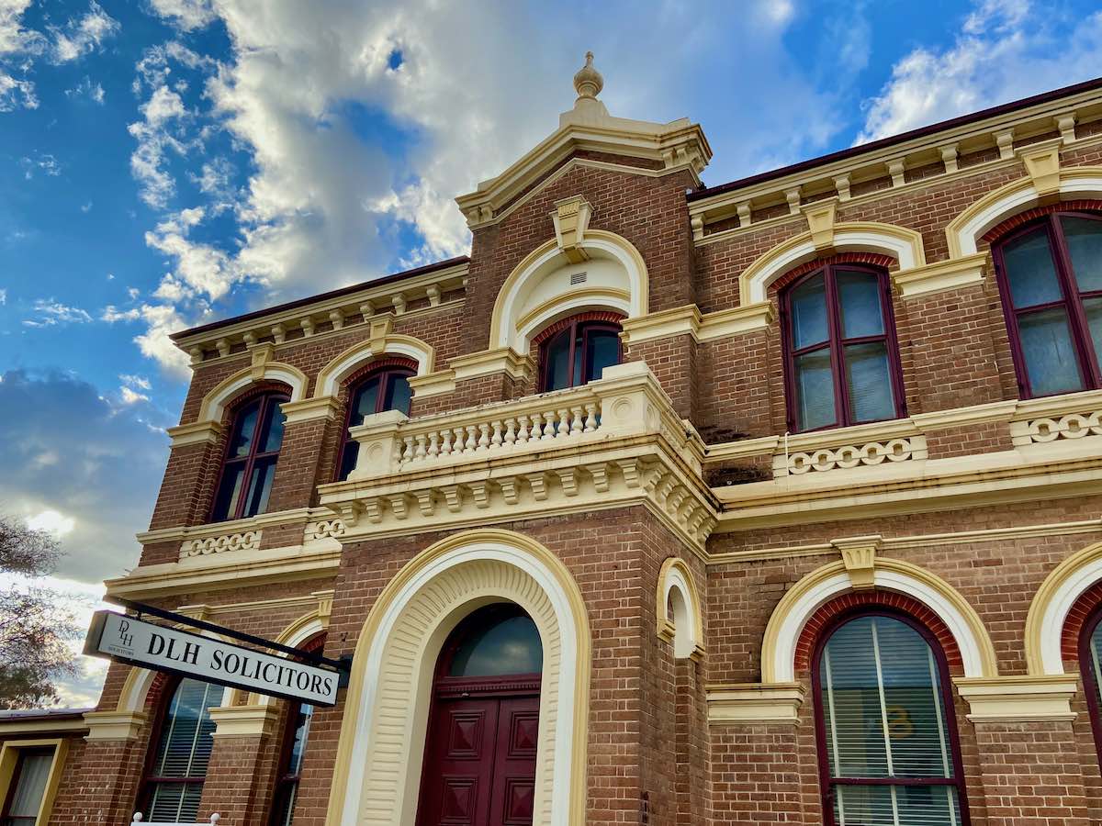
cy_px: 413
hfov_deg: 67.3
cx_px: 551
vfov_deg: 53.1
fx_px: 828
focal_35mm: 26
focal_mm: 4.25
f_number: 1.8
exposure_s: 1/1258
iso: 32
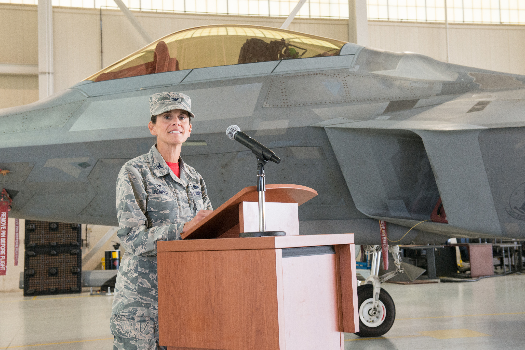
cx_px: 262
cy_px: 175
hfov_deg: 38.2
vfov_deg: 26.0
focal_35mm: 52
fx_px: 758
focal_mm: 52
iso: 1400
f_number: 7.1
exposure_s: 1/125
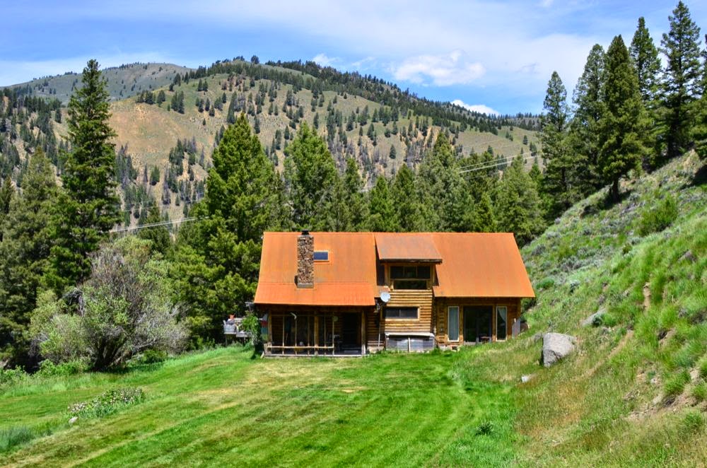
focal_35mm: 42
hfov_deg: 46.5
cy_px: 234
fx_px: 823
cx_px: 354
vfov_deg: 31.7
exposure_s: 1/640
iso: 800
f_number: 13
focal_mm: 28
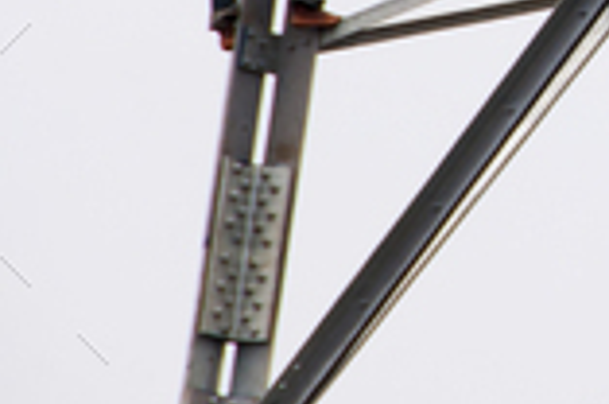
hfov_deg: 1.8
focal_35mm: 1129
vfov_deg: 1.2
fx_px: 19060
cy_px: -252
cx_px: 1043
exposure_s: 1/500
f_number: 8
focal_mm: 200
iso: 200
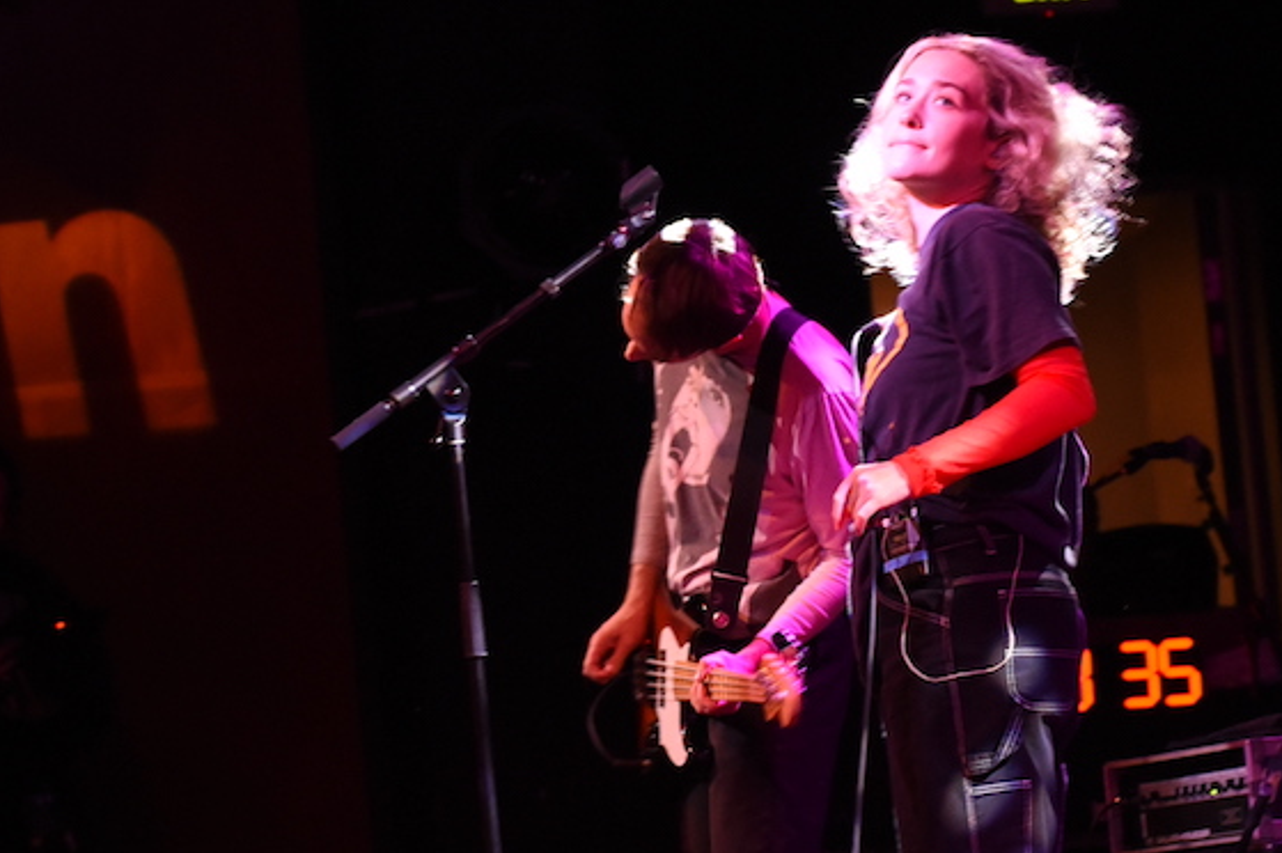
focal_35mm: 188
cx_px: 871
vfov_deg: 7.3
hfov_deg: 10.9
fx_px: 6691
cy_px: 390
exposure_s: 1/90
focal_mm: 70
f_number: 3.3
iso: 2500
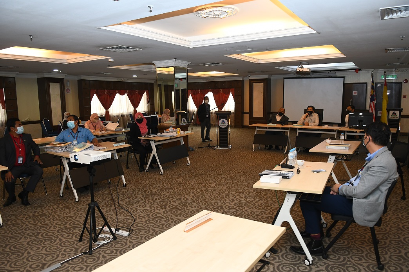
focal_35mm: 26
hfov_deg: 70.4
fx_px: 290
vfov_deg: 50.4
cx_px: 204
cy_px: 136
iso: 800
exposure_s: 1/125
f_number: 3.2
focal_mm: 17
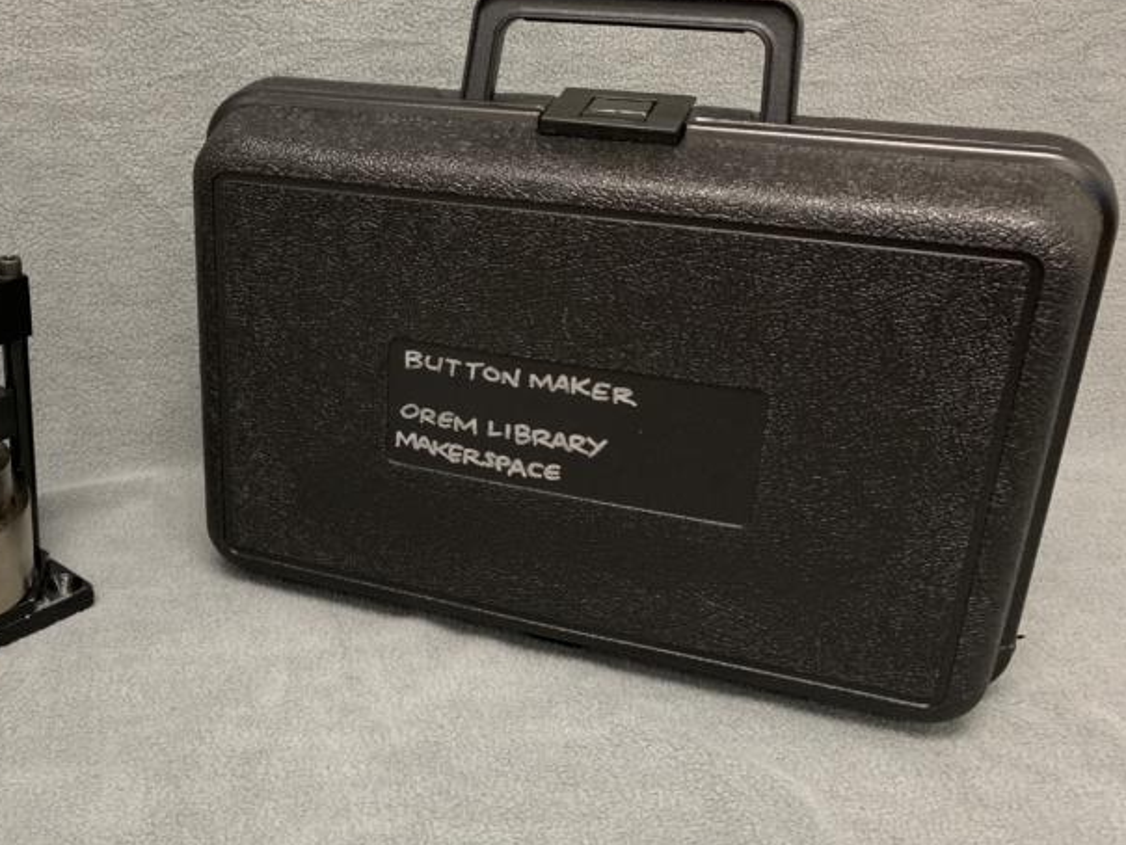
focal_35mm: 44
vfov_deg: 32.9
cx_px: 210
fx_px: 1432
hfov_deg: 41.0
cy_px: 419
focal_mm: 4.25
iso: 250
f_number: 1.8
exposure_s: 1/57
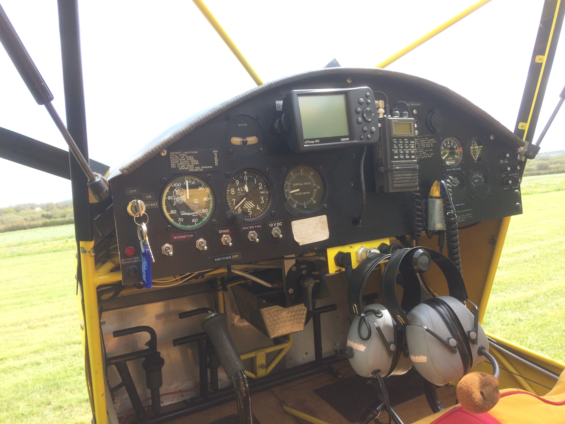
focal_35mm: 29
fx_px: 473
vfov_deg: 48.2
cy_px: 212
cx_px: 282
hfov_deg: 61.7
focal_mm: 4.15
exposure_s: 1/488
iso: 32
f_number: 2.2
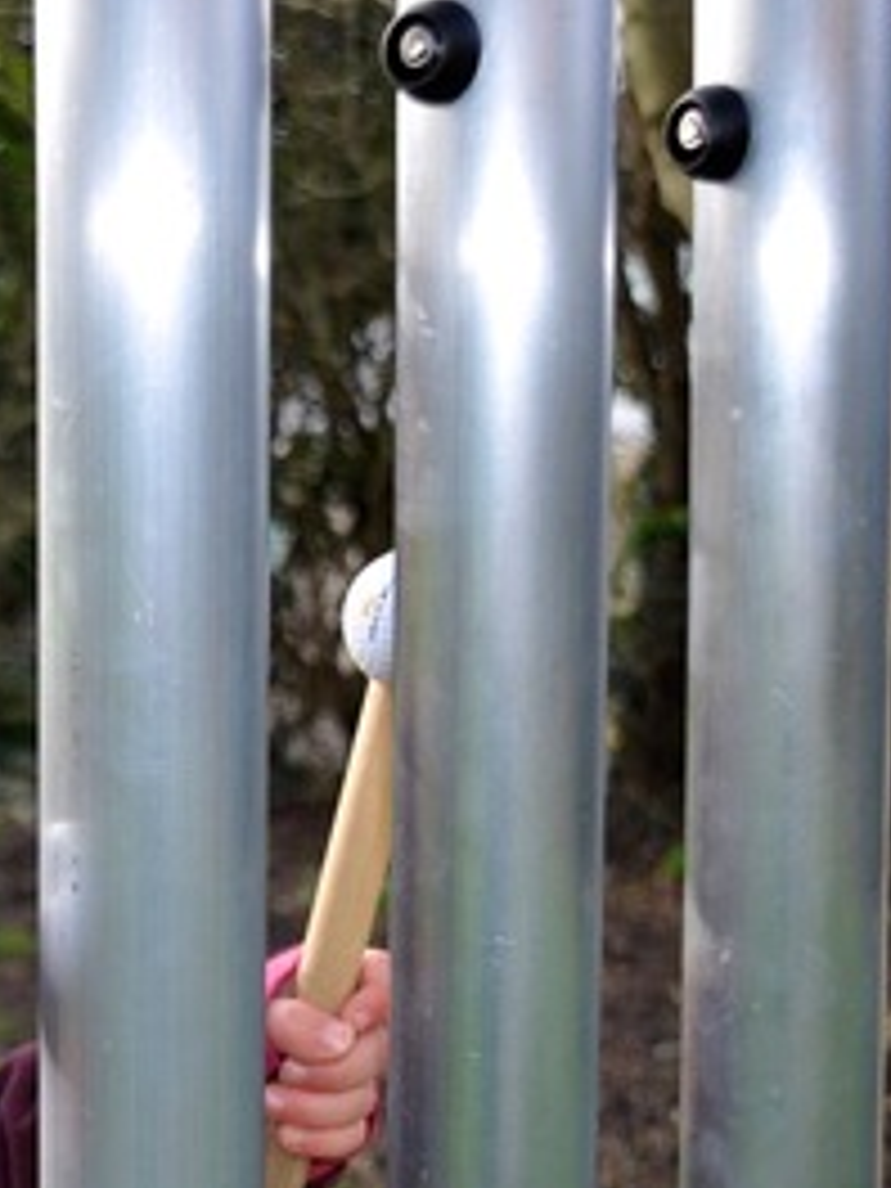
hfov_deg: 18.9
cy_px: 637
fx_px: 2574
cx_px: -83
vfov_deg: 26.0
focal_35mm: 75
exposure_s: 1/200
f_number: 5.6
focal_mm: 25
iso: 200
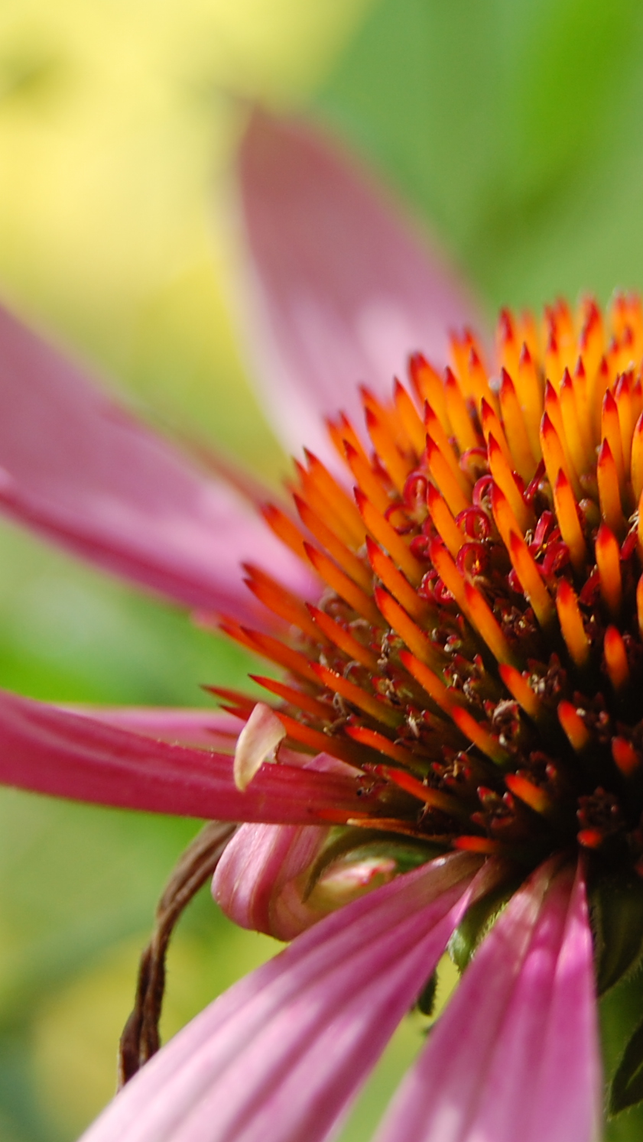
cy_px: 530
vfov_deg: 13.6
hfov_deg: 7.6
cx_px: 661
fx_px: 4786
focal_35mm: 158
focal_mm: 50
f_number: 6.3
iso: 200
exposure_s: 1/160
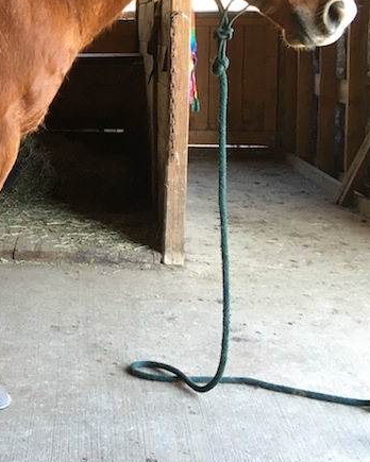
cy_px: 83
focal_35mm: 65
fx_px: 890
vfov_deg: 28.4
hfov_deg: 21.6
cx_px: -87
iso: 80
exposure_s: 1/30
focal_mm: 4.15
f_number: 2.2
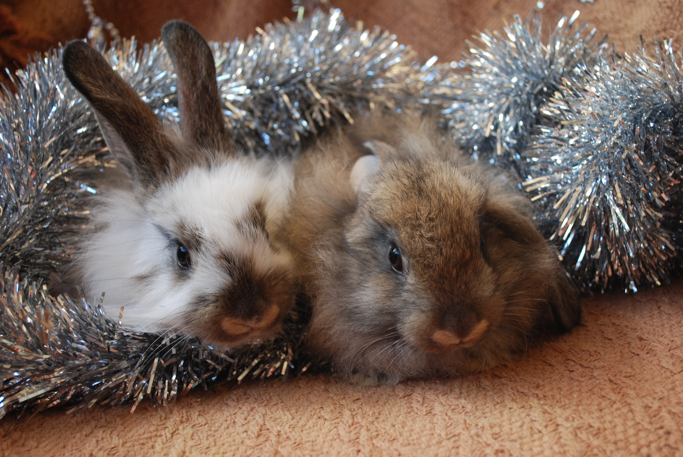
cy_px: 228
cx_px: 342
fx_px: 912
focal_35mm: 48
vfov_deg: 28.2
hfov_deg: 41.1
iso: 200
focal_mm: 32
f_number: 5
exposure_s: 1/50
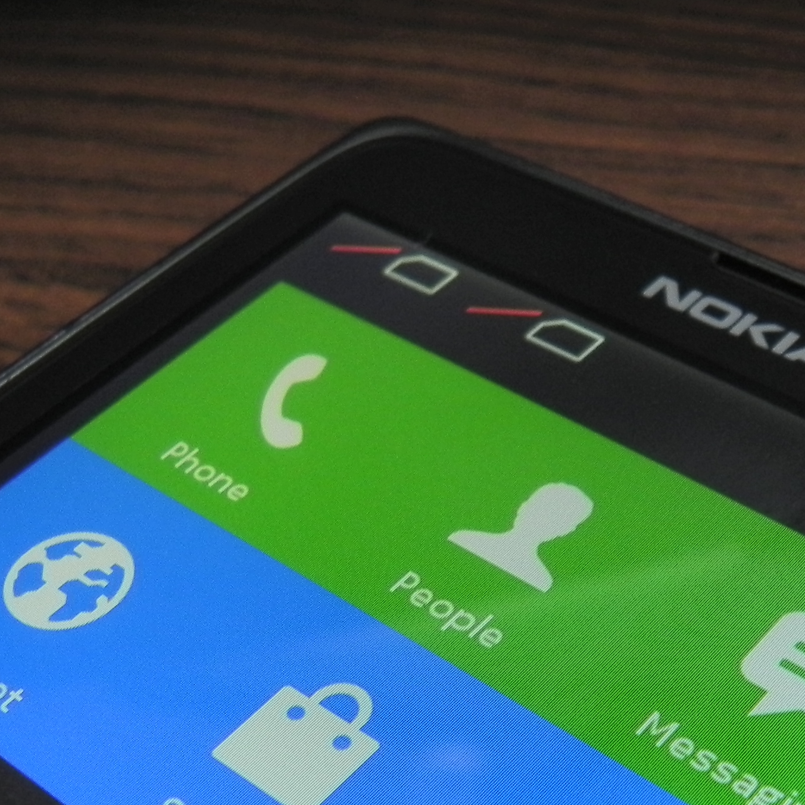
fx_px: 1631
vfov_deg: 26.6
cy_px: 749
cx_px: 480
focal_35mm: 62
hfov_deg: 27.7
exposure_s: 1/47.5
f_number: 2.8
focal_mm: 4.6
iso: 160
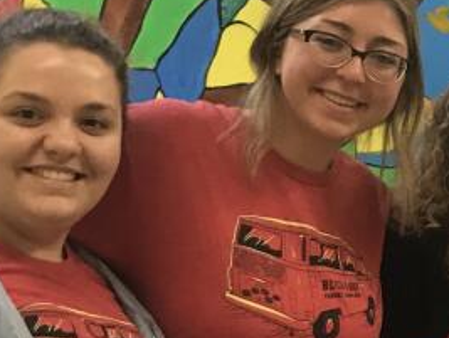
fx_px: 1740
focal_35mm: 134
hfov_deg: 13.6
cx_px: 730
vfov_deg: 11.1
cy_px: 244
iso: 40
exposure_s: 1/15
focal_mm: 3.99
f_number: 1.8
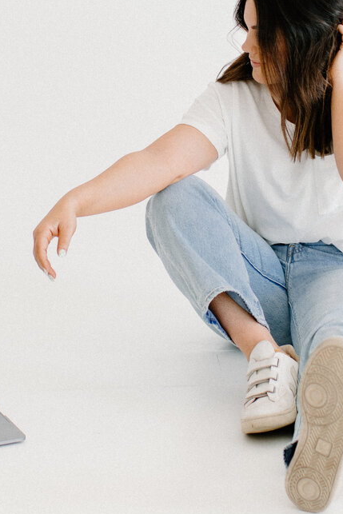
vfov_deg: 20.4
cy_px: 62
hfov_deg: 14.0
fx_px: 1400
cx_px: 189
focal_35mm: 98
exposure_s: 1/250
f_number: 2
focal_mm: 35
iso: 160
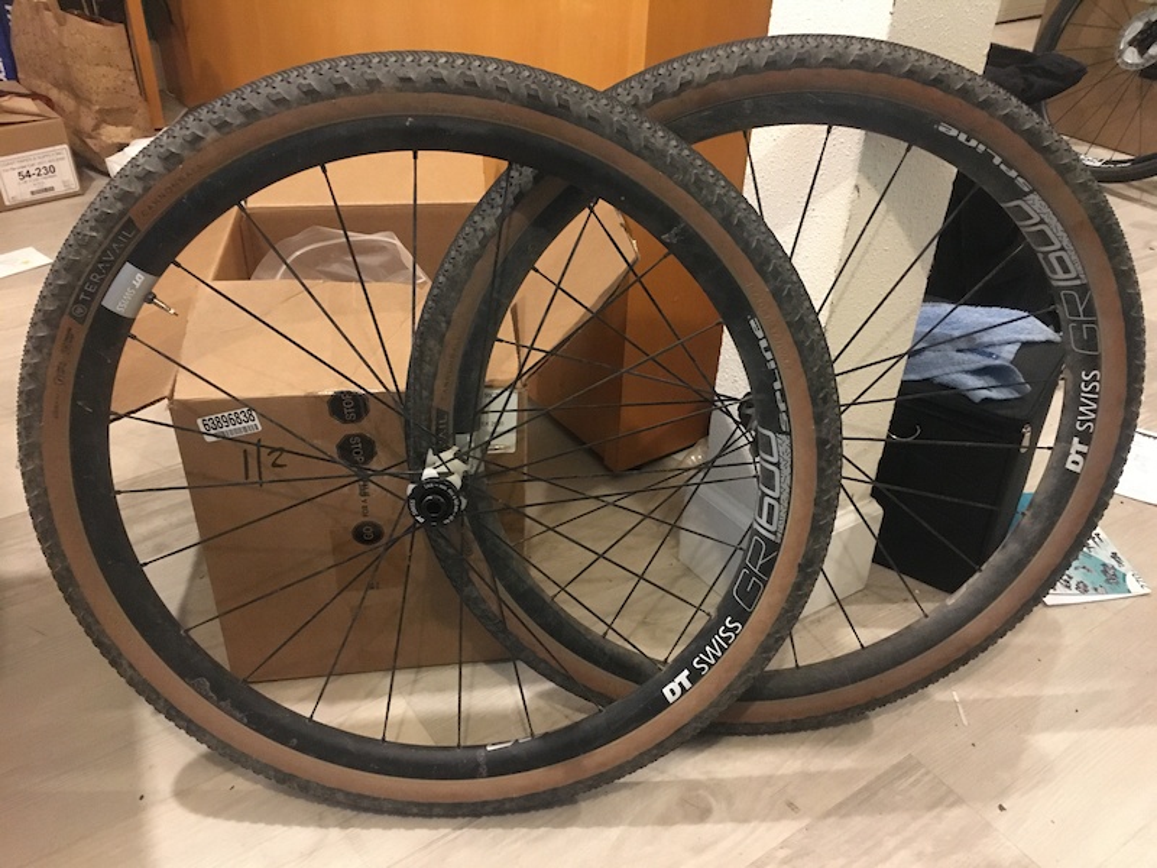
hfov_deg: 61.7
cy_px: 434
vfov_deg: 48.2
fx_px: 969
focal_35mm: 29
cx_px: 578
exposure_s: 1/15
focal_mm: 4.15
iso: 320
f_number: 2.2
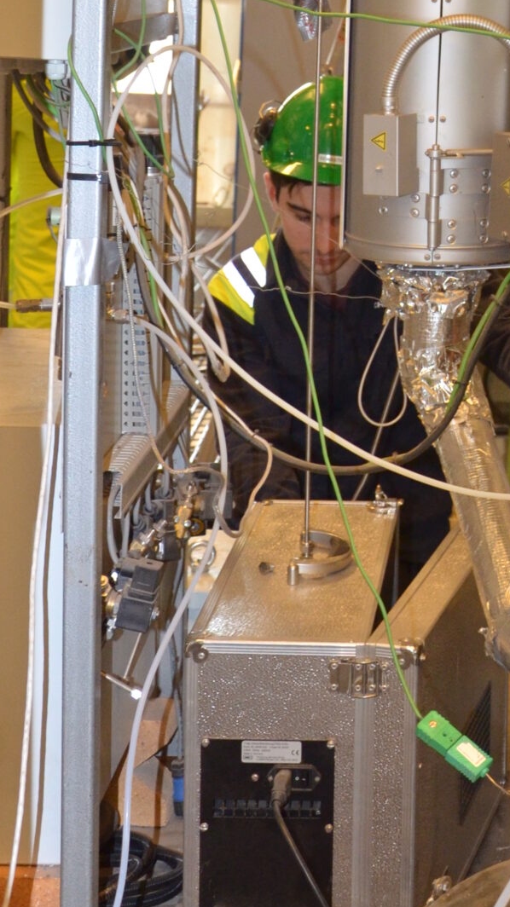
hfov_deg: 14.5
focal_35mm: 79
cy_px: 94
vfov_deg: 25.9
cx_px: 696
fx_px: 1907
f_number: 4
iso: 800
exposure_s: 1/80
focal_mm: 21
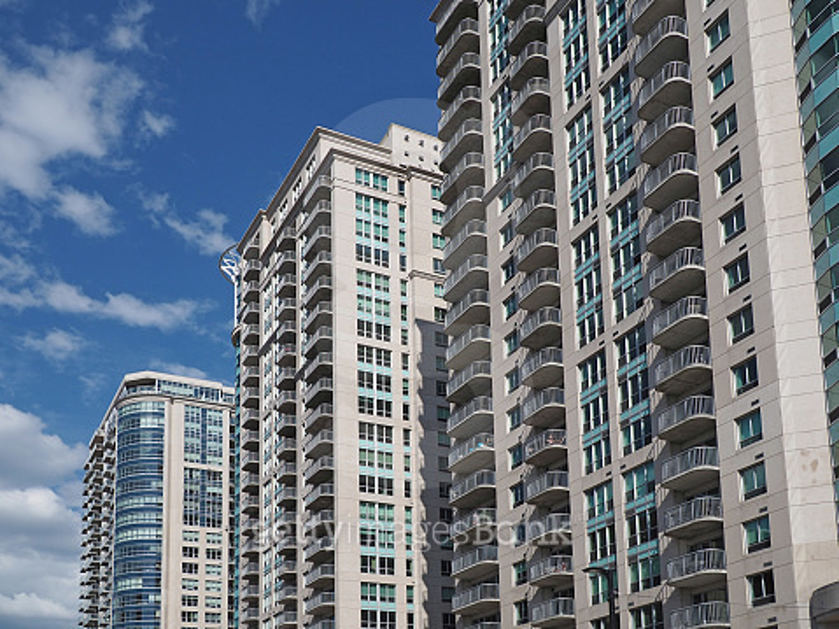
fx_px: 872
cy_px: 314
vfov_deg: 39.6
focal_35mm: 36
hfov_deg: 51.4
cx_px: 420
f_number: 8
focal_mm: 18
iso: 200
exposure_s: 1/800
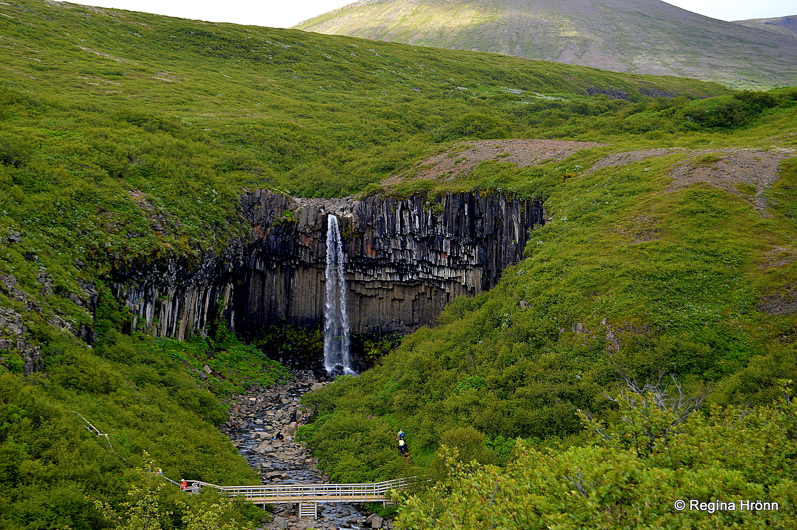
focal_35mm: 82
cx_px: 398
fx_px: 1825
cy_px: 265
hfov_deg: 24.6
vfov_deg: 16.5
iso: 100
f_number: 5.6
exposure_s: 1/125
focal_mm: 55
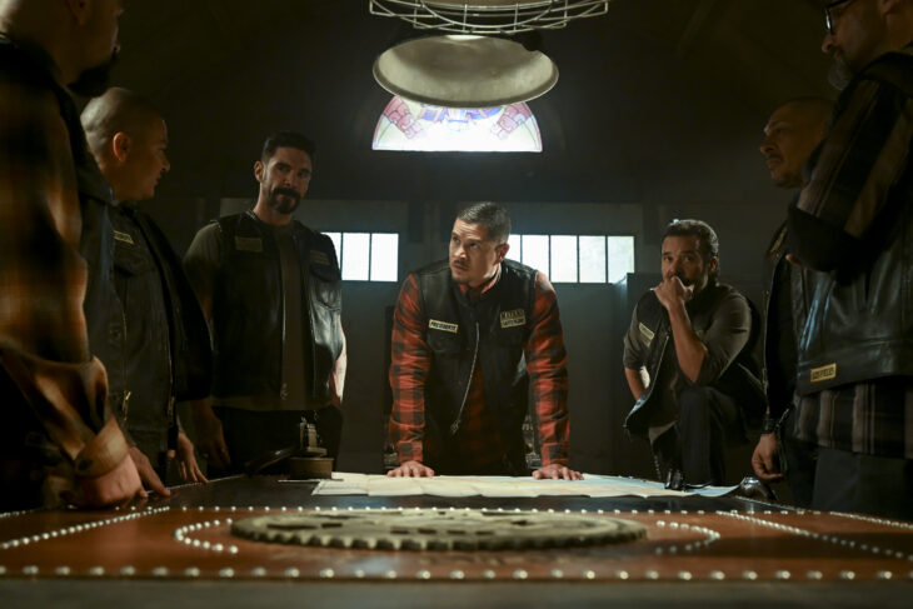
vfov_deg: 34.2
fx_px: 989
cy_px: 304
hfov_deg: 49.5
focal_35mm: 39
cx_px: 456
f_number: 5
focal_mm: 39
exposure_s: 1/100
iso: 5000
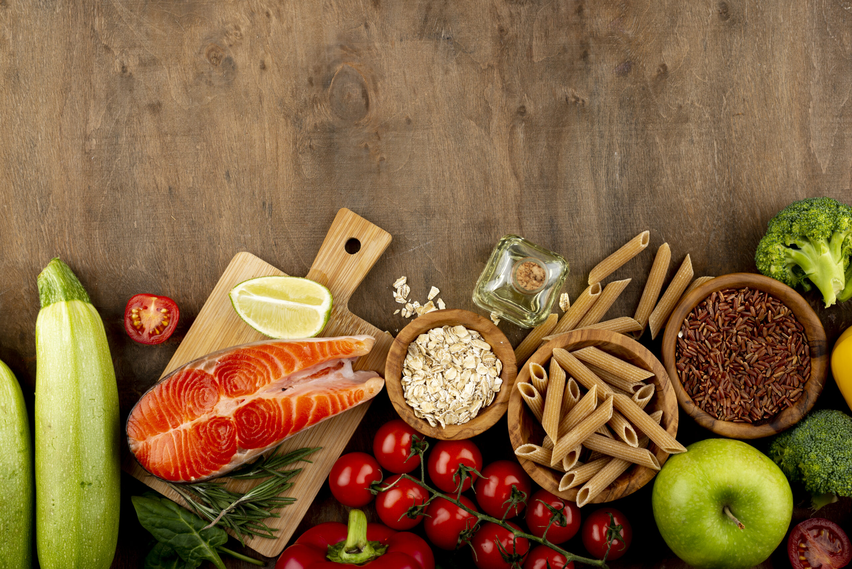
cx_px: 426
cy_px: 284
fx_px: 1184
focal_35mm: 50
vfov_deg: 27.0
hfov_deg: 39.6
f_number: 9
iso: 100
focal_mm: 50
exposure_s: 1/100
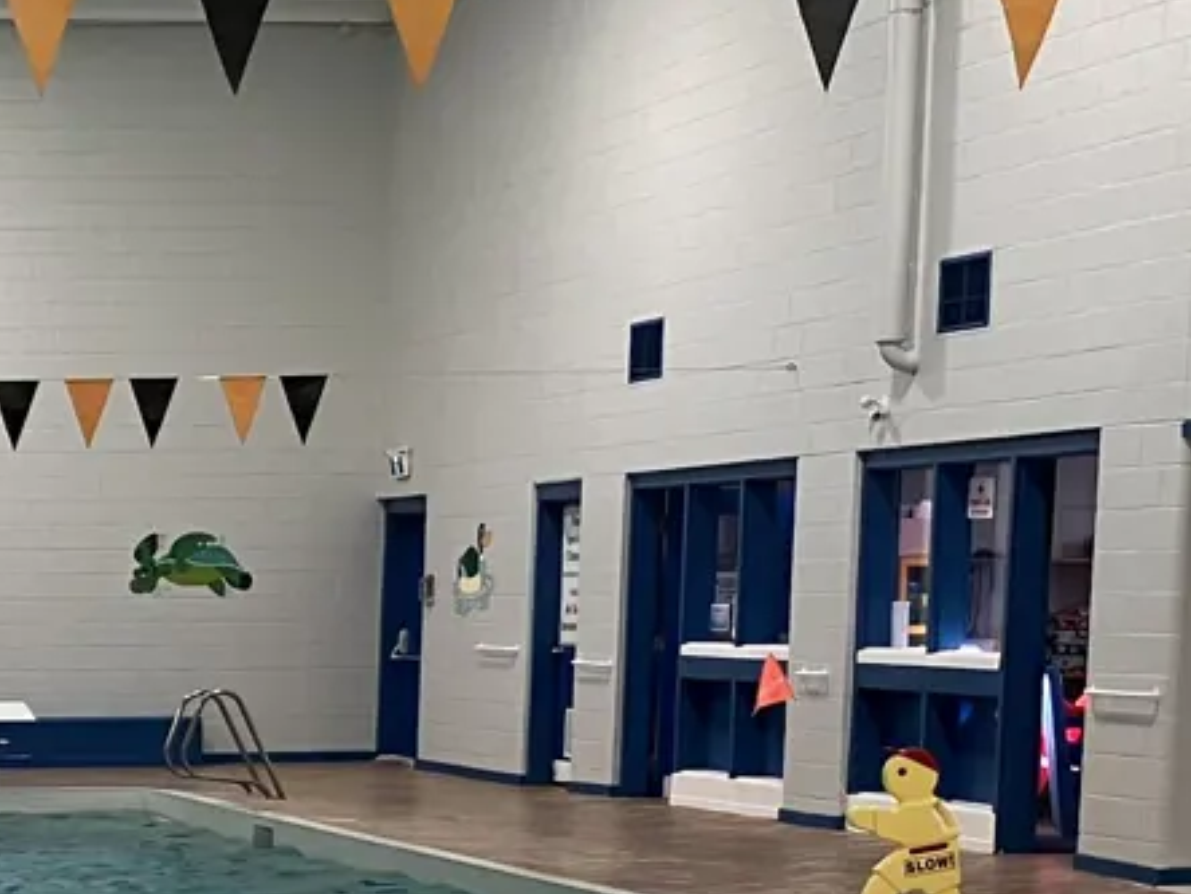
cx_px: -515
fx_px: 3475
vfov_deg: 14.2
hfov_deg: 17.7
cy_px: 1060
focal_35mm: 101
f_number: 1.8
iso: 64
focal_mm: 3.99
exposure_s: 1/60
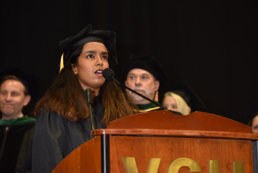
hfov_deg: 11.1
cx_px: 129
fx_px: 1326
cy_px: 86
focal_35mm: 185
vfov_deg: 7.4
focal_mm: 185
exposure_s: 1/40
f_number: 4.5
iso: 400
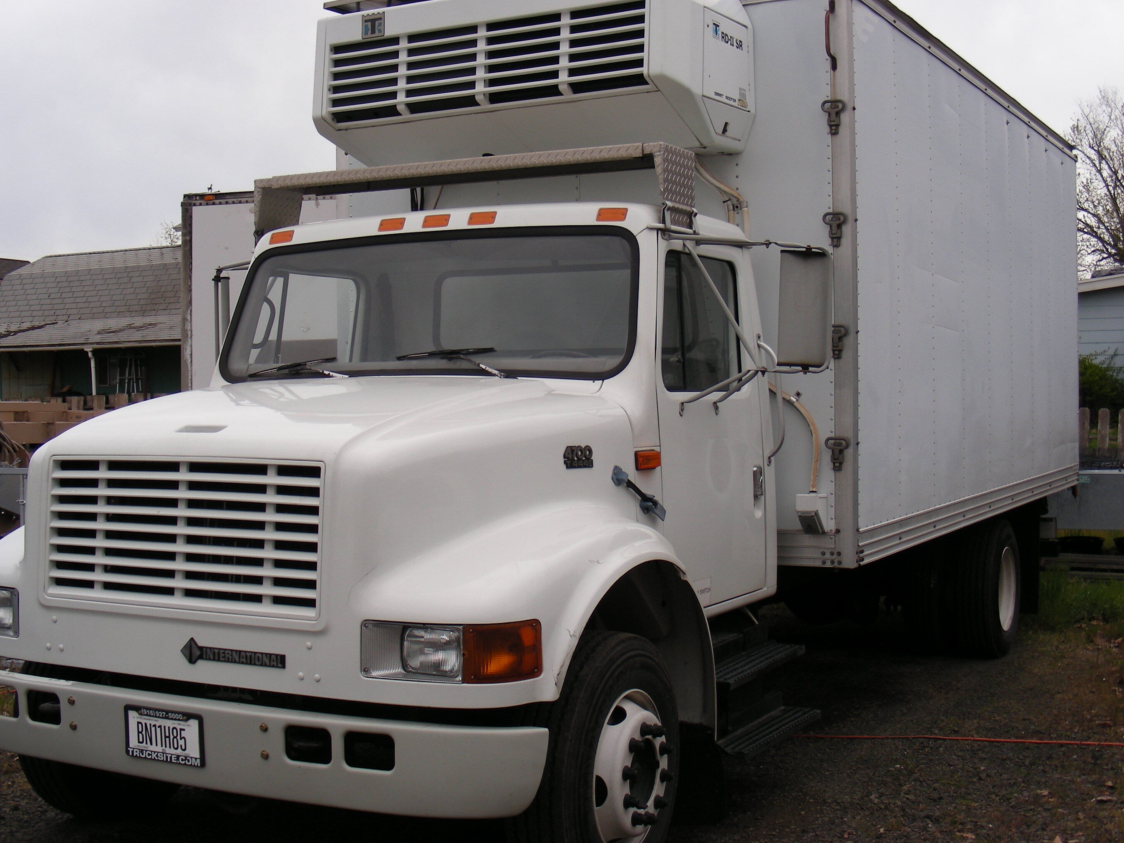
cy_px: 406
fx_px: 1494
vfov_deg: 31.5
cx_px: 540
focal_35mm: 46
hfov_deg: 41.2
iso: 50
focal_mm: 7.4
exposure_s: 1/65.3
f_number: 3.5
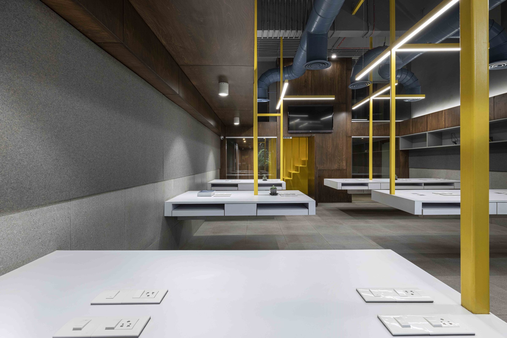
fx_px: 268
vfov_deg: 64.6
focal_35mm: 19
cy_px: 169
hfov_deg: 86.9
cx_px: 254
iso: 200
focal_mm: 19
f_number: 14
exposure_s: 1/4
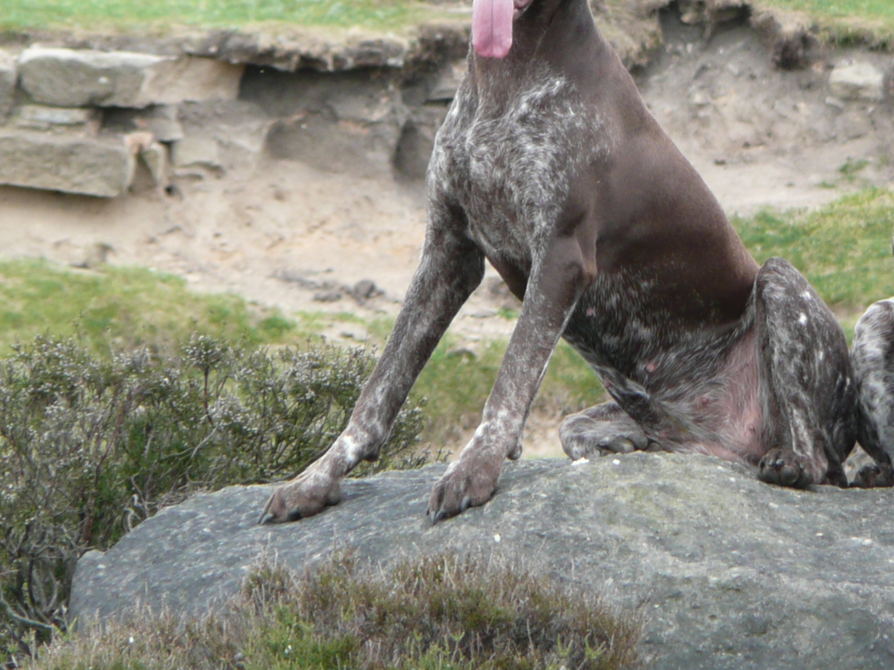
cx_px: 740
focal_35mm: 643
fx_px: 16603
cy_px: 226
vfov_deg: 2.3
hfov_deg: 3.1
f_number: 4.9
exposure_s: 1/100
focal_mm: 46
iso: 100
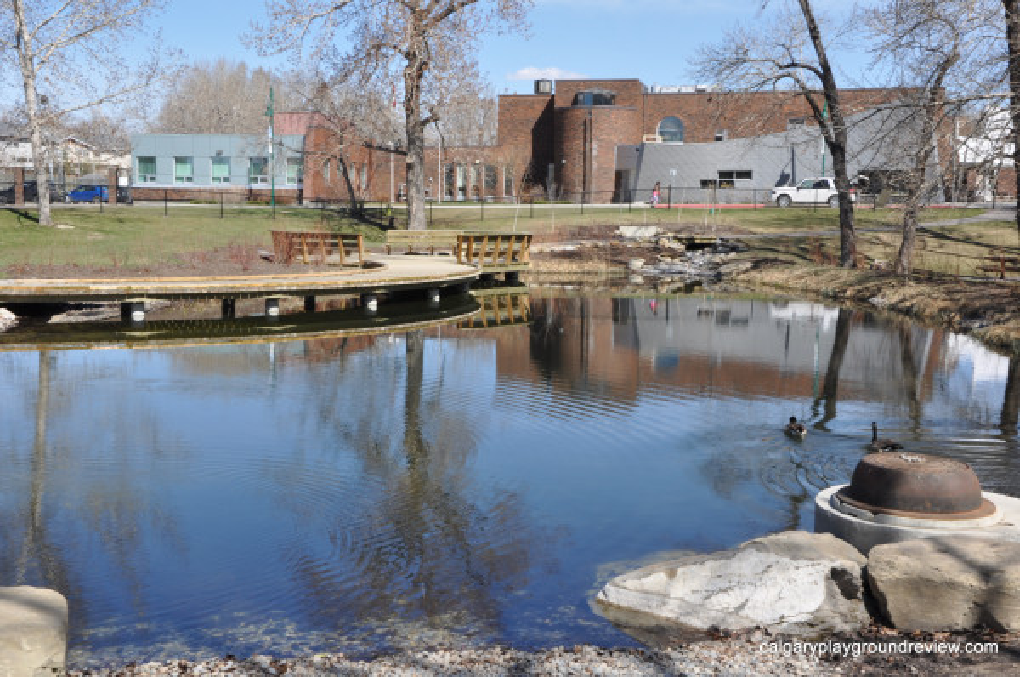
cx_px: 510
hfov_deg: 43.7
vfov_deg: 29.8
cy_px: 338
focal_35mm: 45
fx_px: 1273
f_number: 13
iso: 200
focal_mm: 30
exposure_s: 1/160
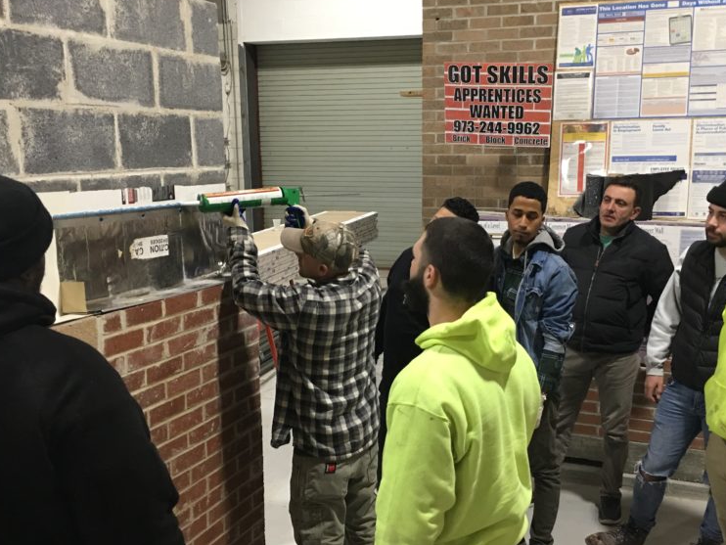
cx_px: 427
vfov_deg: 35.9
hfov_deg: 46.6
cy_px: 298
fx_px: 839
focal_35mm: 40
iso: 80
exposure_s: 1/15
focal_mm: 4.15
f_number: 2.2
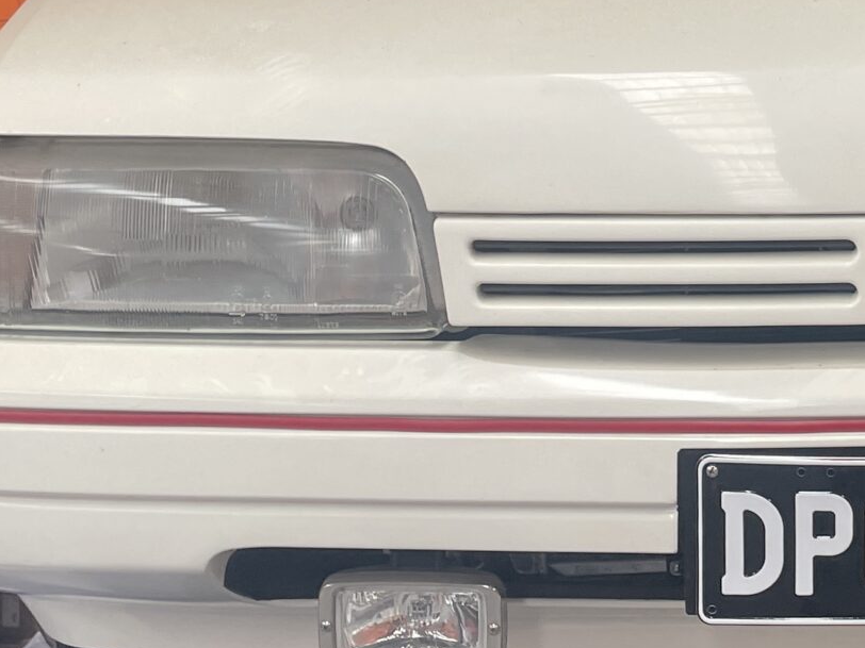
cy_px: 74
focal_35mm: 82
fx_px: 2049
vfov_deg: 17.7
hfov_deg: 22.7
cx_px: 918
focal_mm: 4.2
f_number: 1.6
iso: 80
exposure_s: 1/121
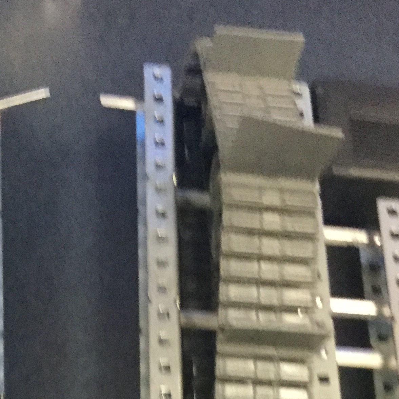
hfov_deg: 22.6
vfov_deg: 20.7
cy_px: 520
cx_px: 100
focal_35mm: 76
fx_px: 991
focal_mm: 3.3
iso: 250
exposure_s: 1/30
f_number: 2.4
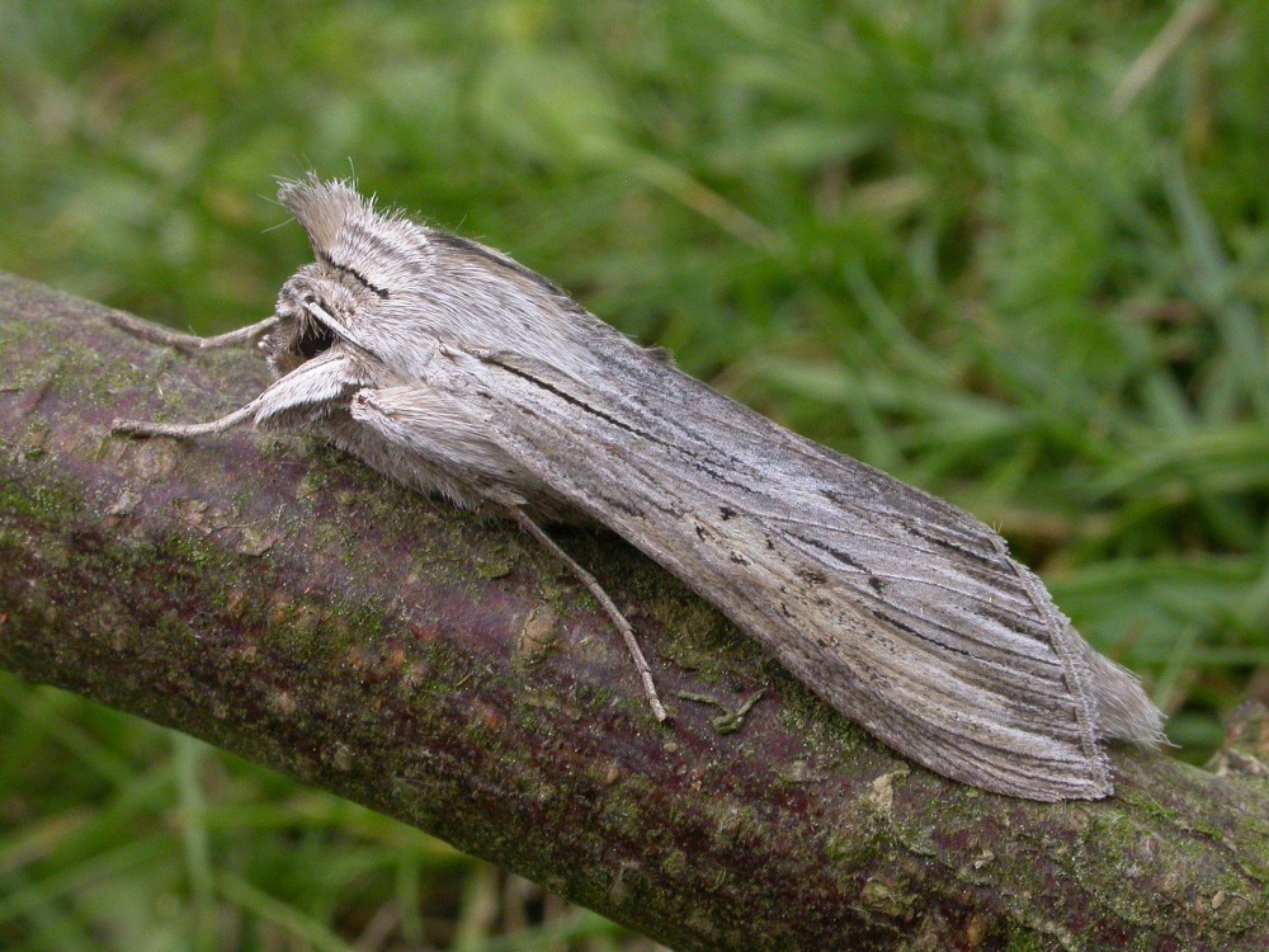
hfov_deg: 19.8
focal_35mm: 99
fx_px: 3629
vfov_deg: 14.9
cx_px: 634
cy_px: 476
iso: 200
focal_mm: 20.6
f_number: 10
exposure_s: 1/196
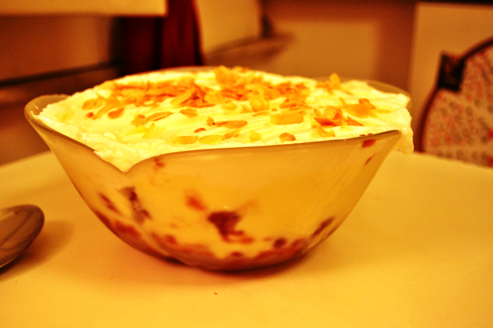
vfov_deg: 31.8
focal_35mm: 42
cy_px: 164
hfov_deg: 46.4
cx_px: 246
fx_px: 574
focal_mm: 28
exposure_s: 1/20
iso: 1600
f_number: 4.5
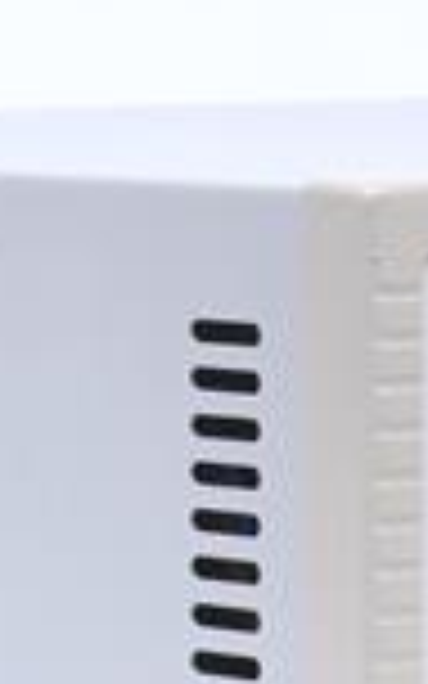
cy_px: 554
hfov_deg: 5.7
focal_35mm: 230
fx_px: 4292
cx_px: 527
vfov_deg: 9.1
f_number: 16
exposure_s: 1/200
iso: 200
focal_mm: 38
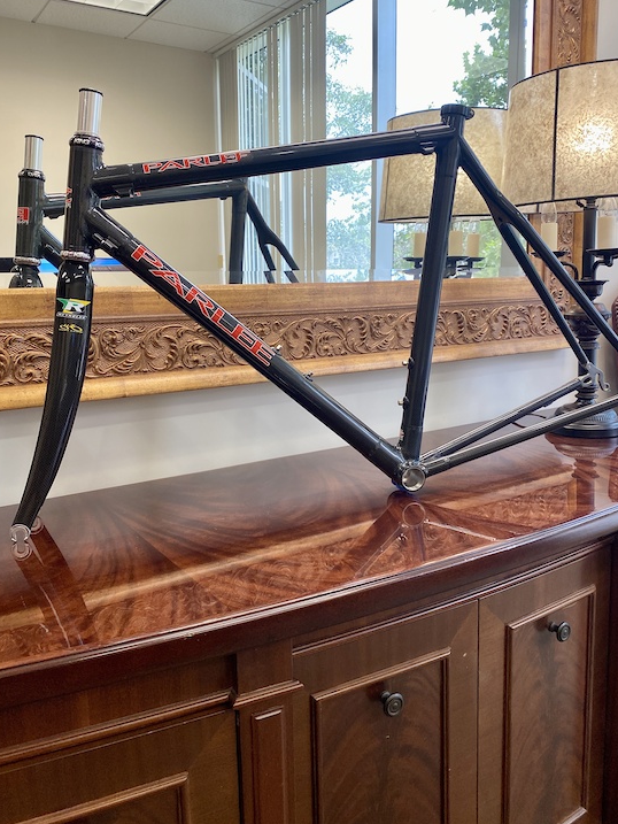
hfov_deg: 48.2
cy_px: 386
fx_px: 690
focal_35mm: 29
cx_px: 332
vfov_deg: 61.6
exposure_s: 1/120
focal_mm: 4.25
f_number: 1.8
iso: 125
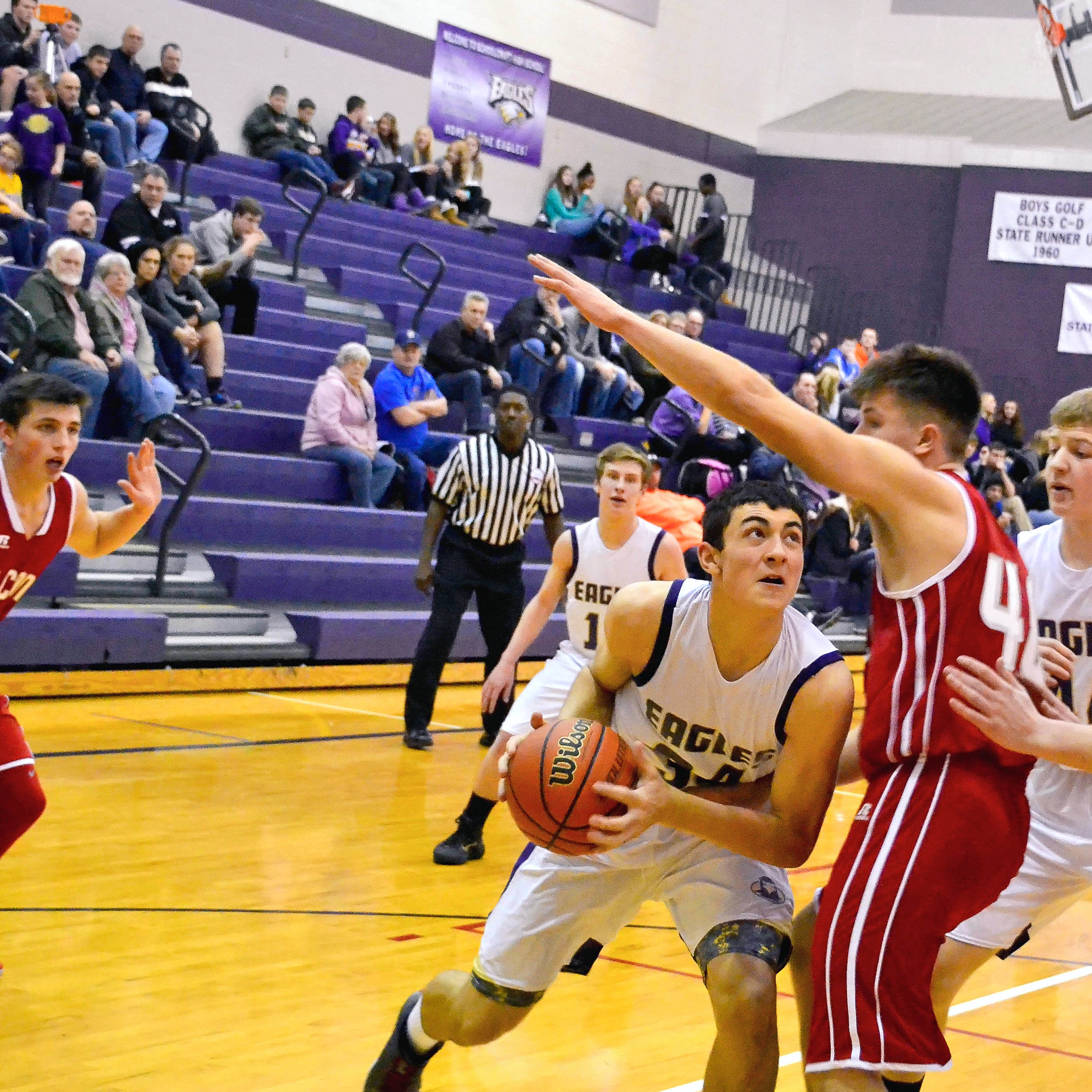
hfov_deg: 21.3
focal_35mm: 81
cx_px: 688
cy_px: 616
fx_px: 2891
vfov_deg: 21.4
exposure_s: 1/320
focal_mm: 34
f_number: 4.2
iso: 3200
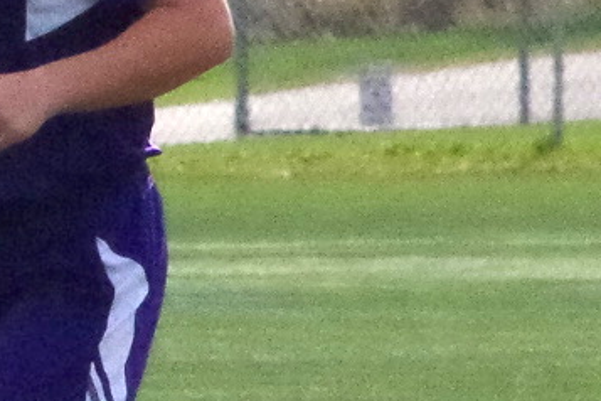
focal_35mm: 969
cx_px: -665
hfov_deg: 2.1
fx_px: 16176
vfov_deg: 1.4
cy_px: 116
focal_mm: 120
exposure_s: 1/3200
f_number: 11
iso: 3200
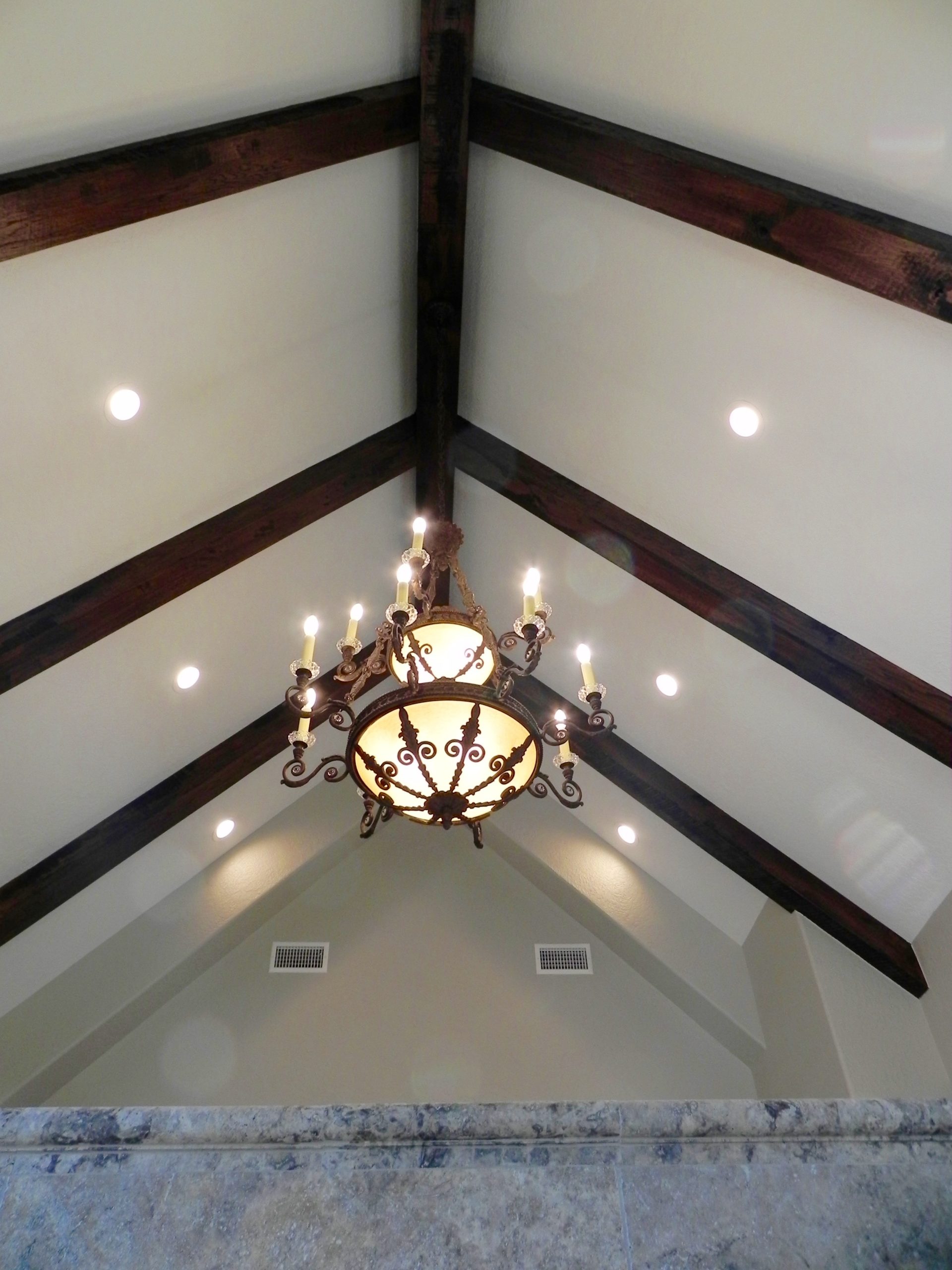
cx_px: 476
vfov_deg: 67.3
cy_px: 635
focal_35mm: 26
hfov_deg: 53.1
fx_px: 953
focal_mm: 4.6
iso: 160
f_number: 3.5
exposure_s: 1/93.3
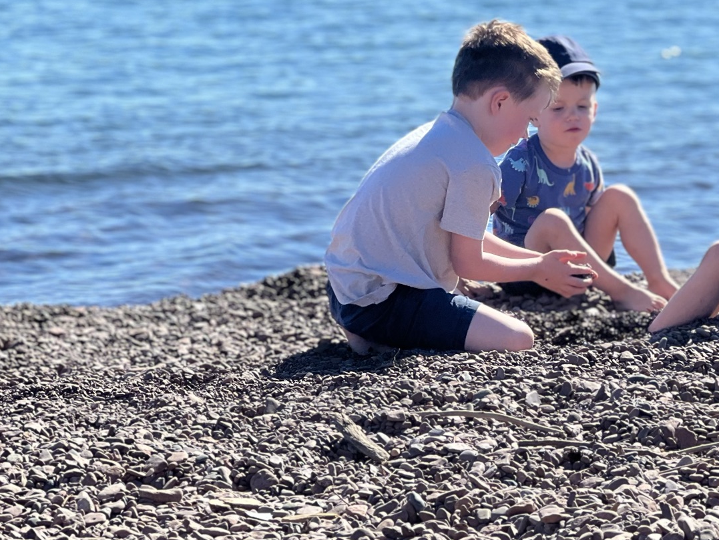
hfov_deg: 13.7
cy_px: 243
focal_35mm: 143
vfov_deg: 10.4
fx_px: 2971
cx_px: 547
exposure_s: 1/544
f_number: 2.8
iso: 32
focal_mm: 9
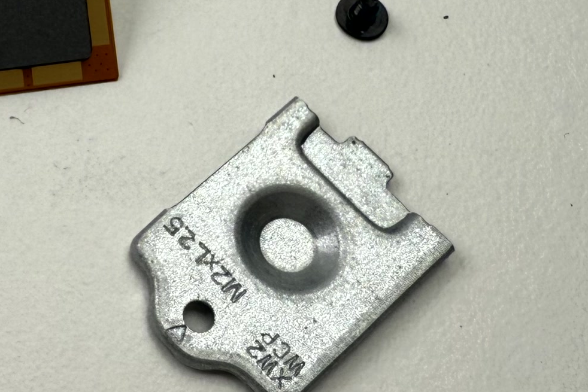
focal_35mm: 75
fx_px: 1225
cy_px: -83
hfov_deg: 26.3
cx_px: 87
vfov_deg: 17.3
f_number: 2.2
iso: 40
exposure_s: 1/334
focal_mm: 2.22
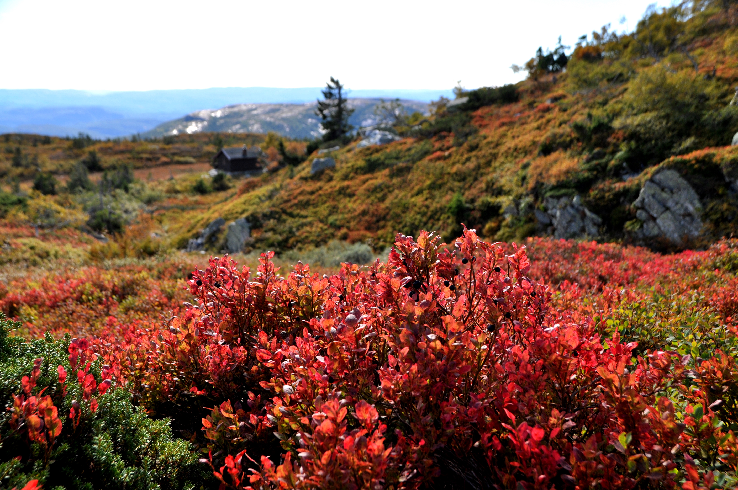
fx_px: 768
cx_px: 369
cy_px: 245
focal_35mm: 38
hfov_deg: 51.3
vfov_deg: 35.4
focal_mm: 25
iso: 200
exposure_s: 1/250
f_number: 8
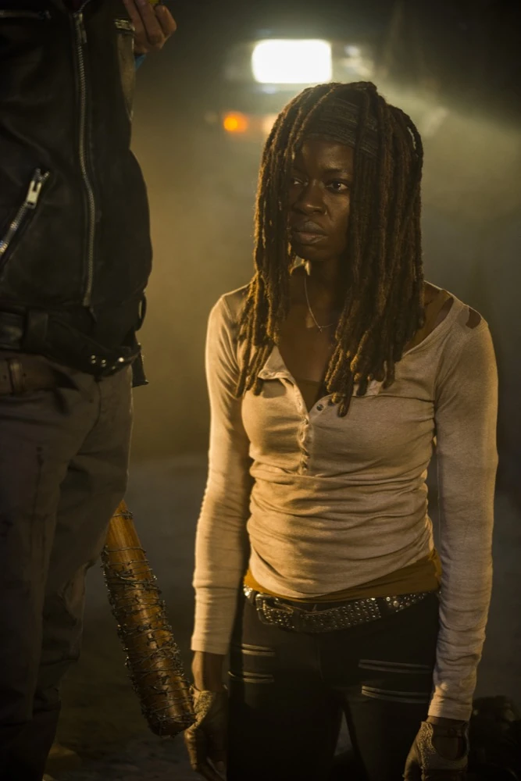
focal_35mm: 100
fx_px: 2170
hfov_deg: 13.7
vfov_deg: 20.4
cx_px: 260
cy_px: 390
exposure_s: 1/250
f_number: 2.8
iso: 2500
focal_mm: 100
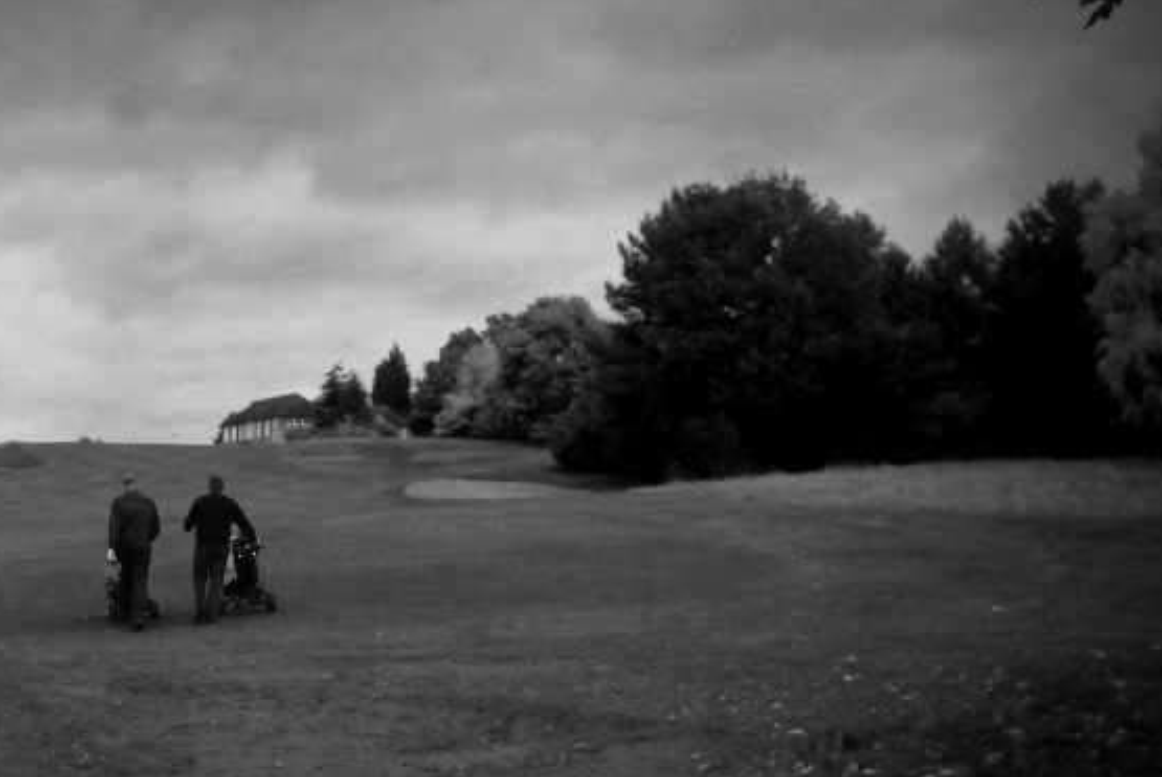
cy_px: 512
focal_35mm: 44
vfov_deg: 30.4
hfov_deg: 42.5
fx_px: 1421
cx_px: 231
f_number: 8
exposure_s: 1/250
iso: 400
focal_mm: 18
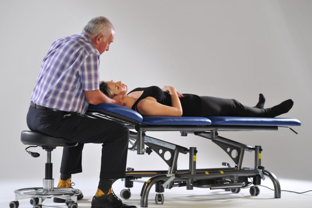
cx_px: 152
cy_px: 110
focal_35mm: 97
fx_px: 840
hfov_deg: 21.0
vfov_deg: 14.1
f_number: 4
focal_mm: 86
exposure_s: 1/60
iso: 1250
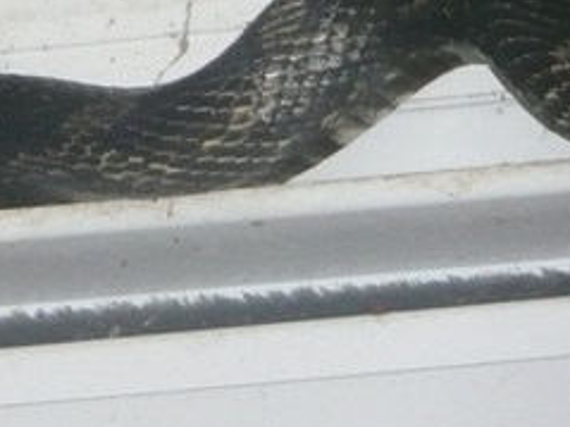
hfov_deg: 2.5
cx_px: -215
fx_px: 13265
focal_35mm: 806
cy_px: 81
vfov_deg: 1.8
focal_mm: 46
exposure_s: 1/30
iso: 500
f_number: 4.9
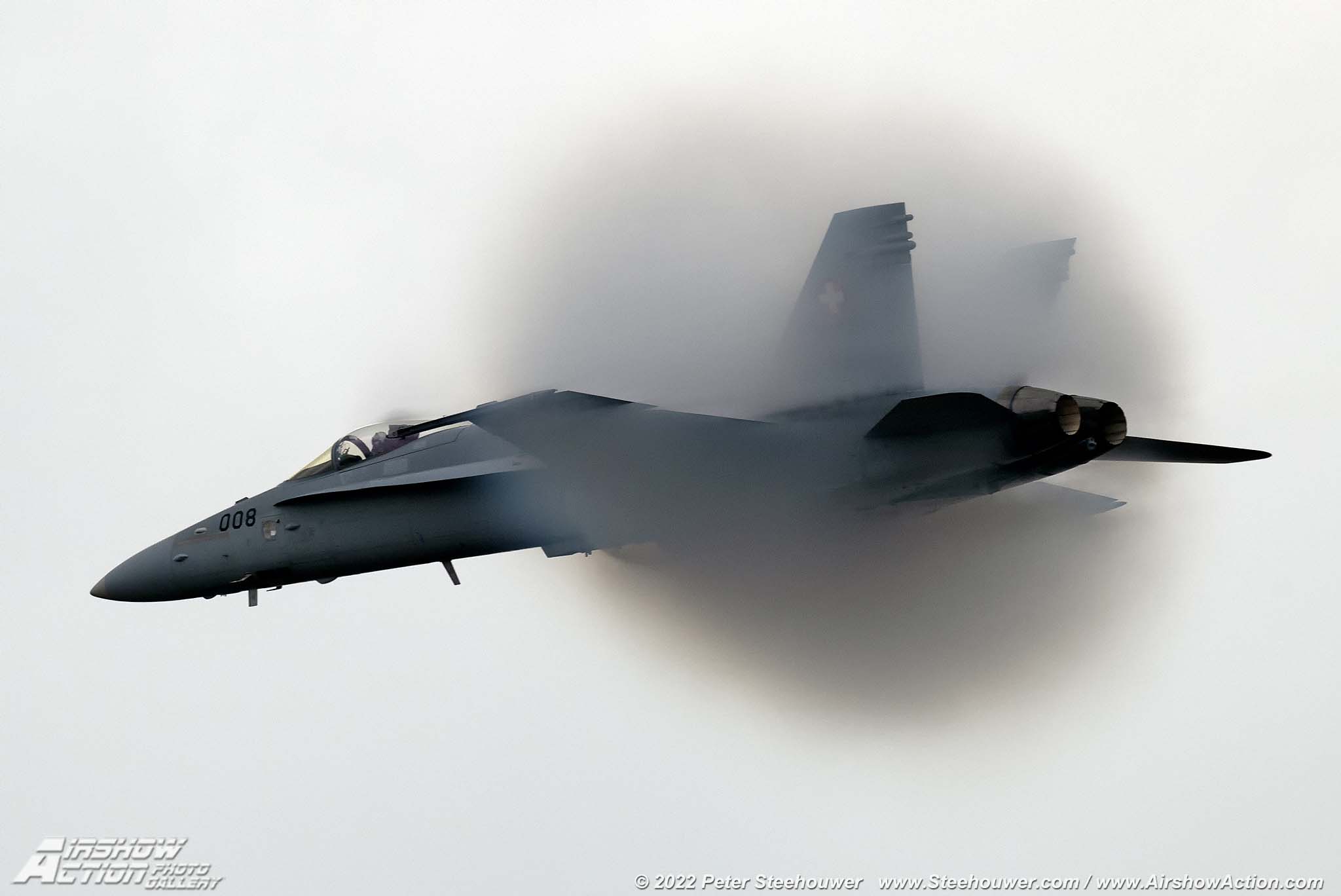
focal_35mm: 500
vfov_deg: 2.8
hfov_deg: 4.1
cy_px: 448
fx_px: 18635
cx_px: 670
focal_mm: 500
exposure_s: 1/3200
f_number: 7.1
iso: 280
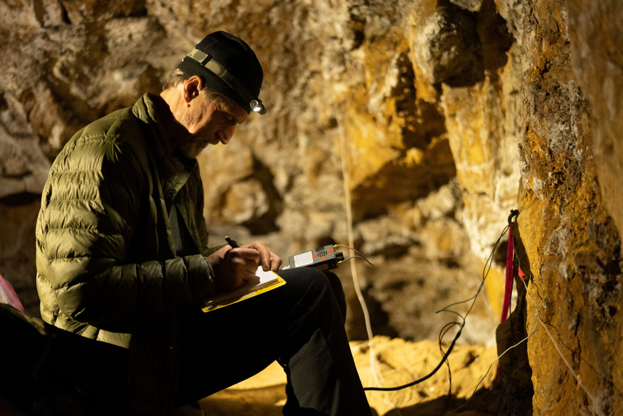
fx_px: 866
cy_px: 208
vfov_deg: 27.0
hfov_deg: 39.6
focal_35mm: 50
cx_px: 312
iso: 6400
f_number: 1.4
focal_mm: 50
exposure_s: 1/60
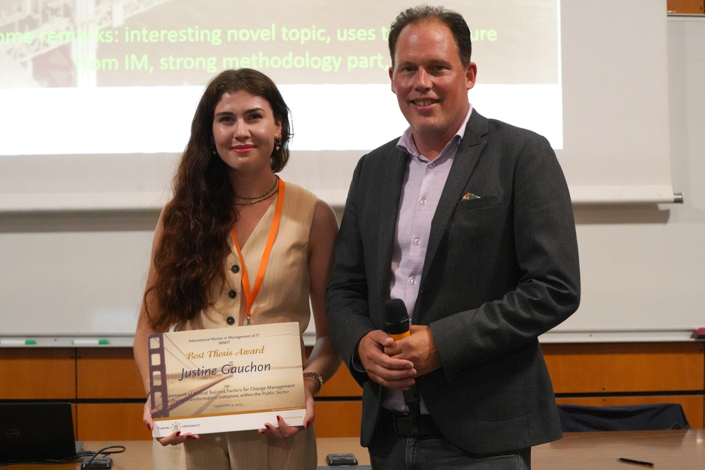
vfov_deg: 19.5
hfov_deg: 28.8
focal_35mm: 70
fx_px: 1371
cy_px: 235
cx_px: 352
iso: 12800
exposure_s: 1/100
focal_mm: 70
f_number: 6.3
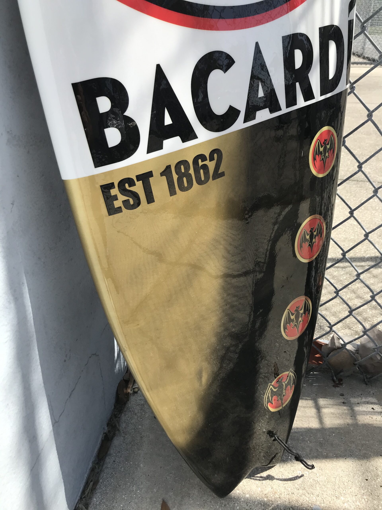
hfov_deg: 49.7
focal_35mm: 28
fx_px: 412
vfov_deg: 63.4
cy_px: 255
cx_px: 191
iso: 20
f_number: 1.8
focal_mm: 3.99
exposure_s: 1/1842
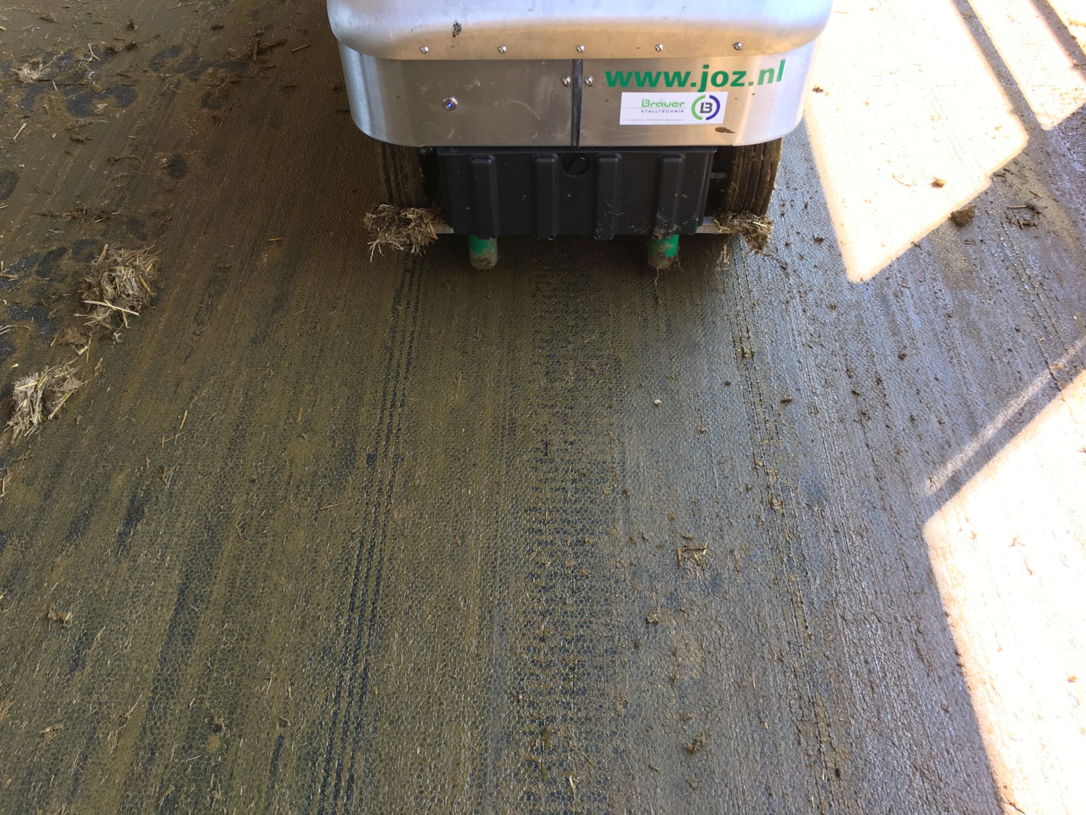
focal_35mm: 29
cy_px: 408
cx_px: 543
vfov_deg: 48.2
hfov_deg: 61.7
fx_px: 910
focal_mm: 4.15
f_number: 2.2
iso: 32
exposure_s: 1/50
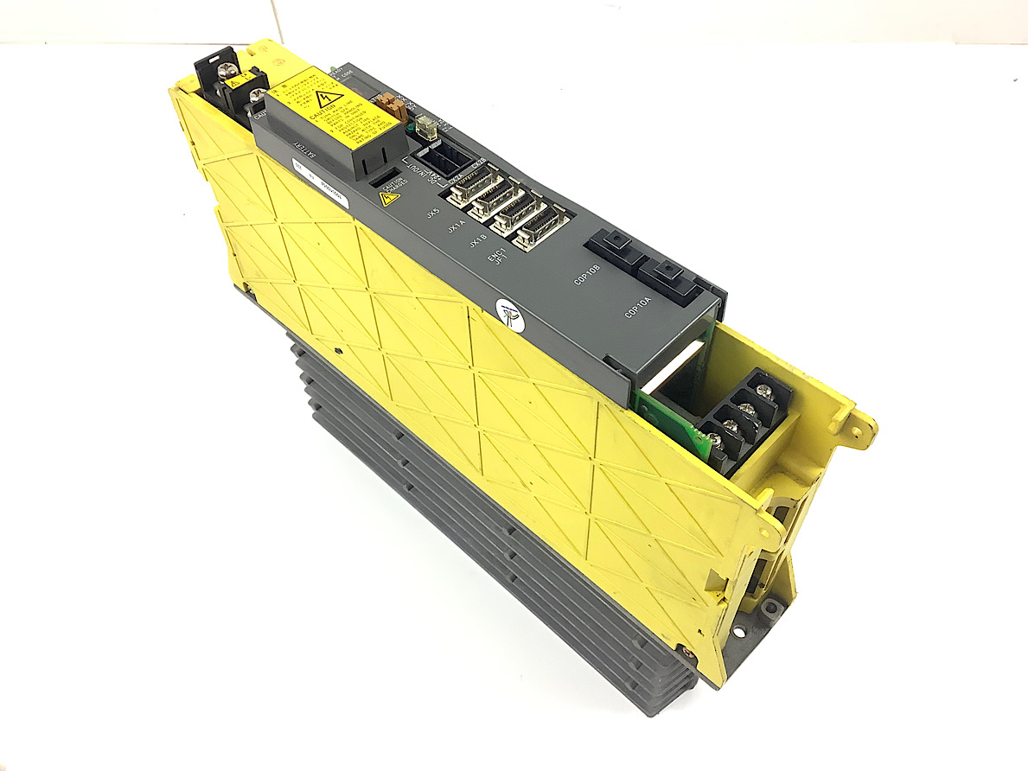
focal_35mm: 31
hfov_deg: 58.3
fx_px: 921
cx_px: 514
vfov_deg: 45.4
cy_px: 386
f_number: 2.4
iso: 64
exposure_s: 1/50
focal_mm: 3.3
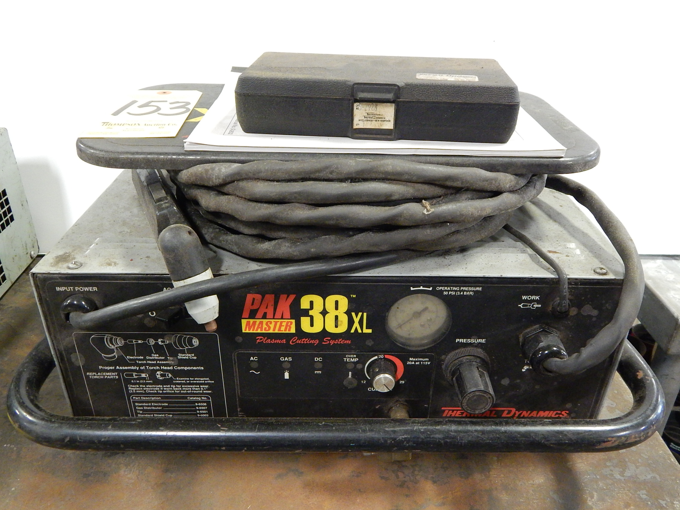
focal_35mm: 28
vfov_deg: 49.7
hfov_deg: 63.4
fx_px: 550
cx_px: 340
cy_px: 255
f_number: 3.2
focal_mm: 5.1
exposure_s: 1/10
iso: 200
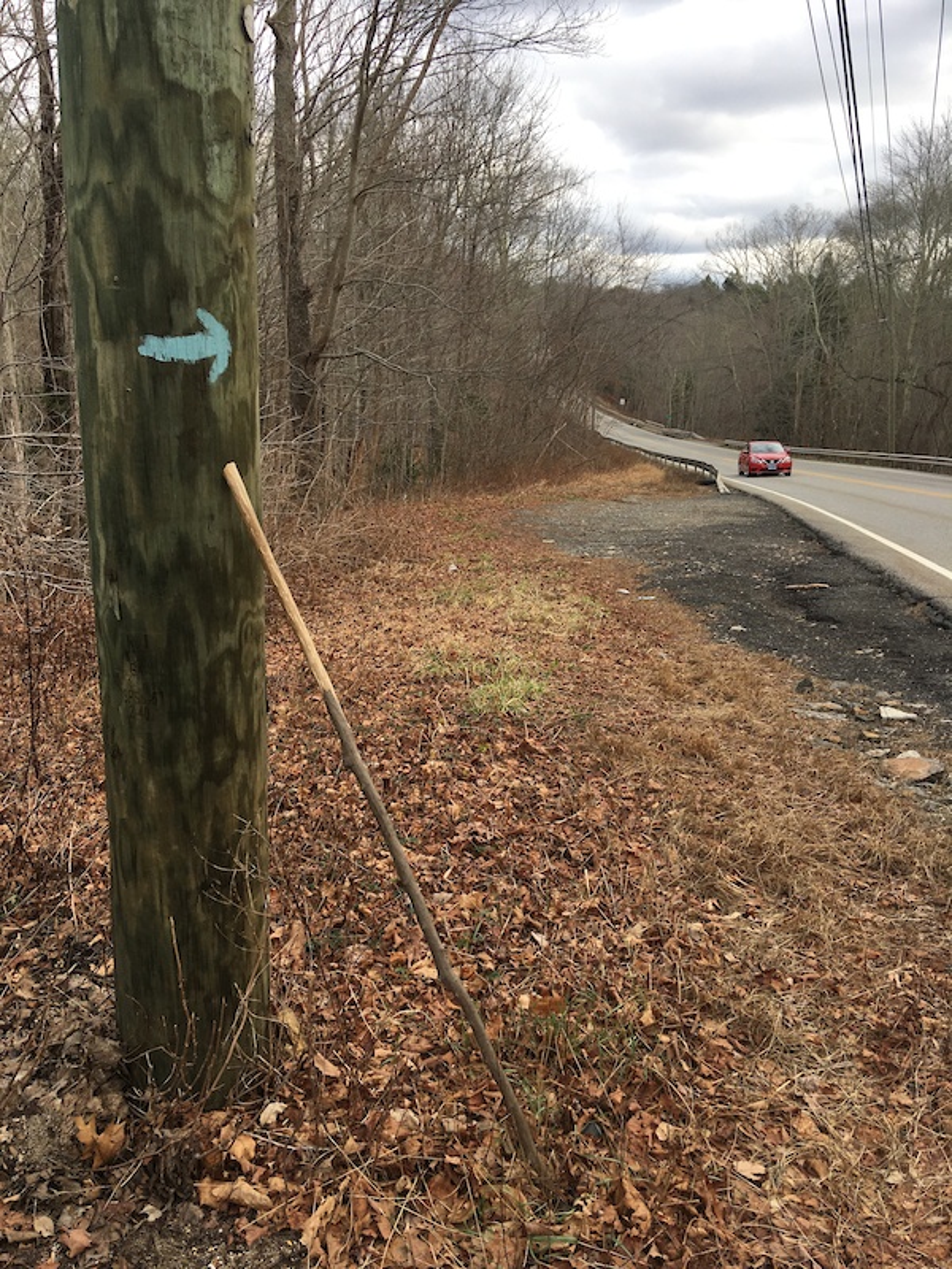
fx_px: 1063
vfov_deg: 61.7
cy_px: 634
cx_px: 476
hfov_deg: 48.2
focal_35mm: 29
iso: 25
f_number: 2.2
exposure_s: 1/310
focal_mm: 4.15
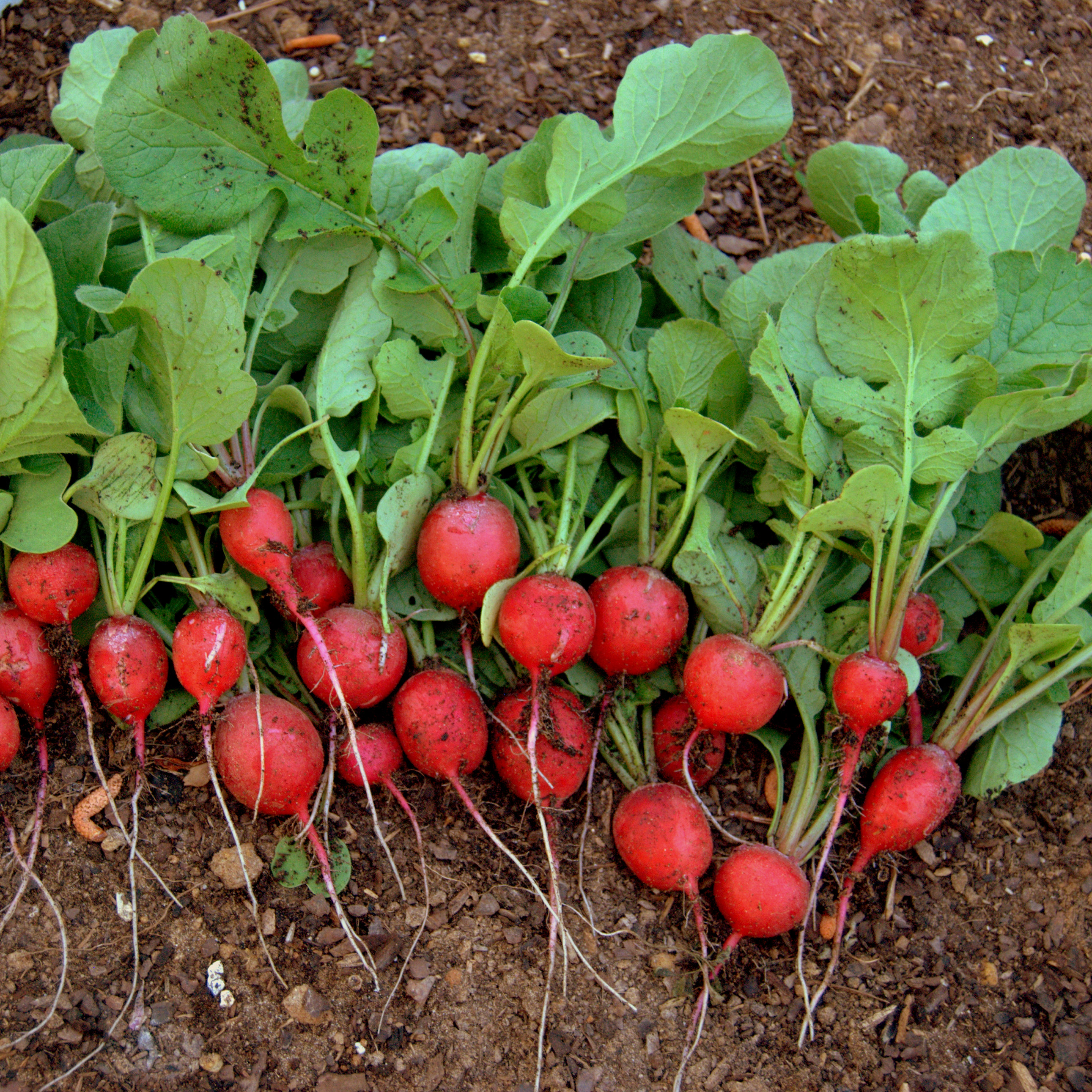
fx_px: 1927
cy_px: 545
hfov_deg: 31.5
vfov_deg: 31.6
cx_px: 439
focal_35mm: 54
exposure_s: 1/30
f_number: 4.2
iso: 560
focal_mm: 28
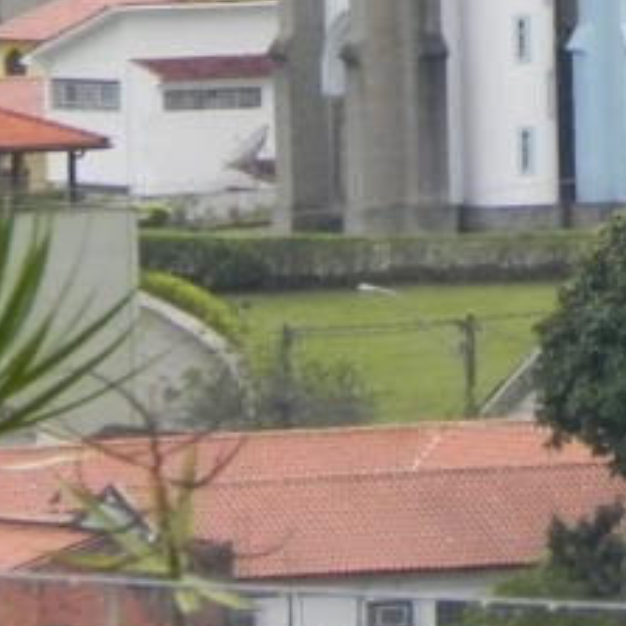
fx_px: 24143
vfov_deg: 1.5
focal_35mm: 1180
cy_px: -365
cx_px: 867
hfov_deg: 1.5
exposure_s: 1/249
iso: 160
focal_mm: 51.8
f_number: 6.3
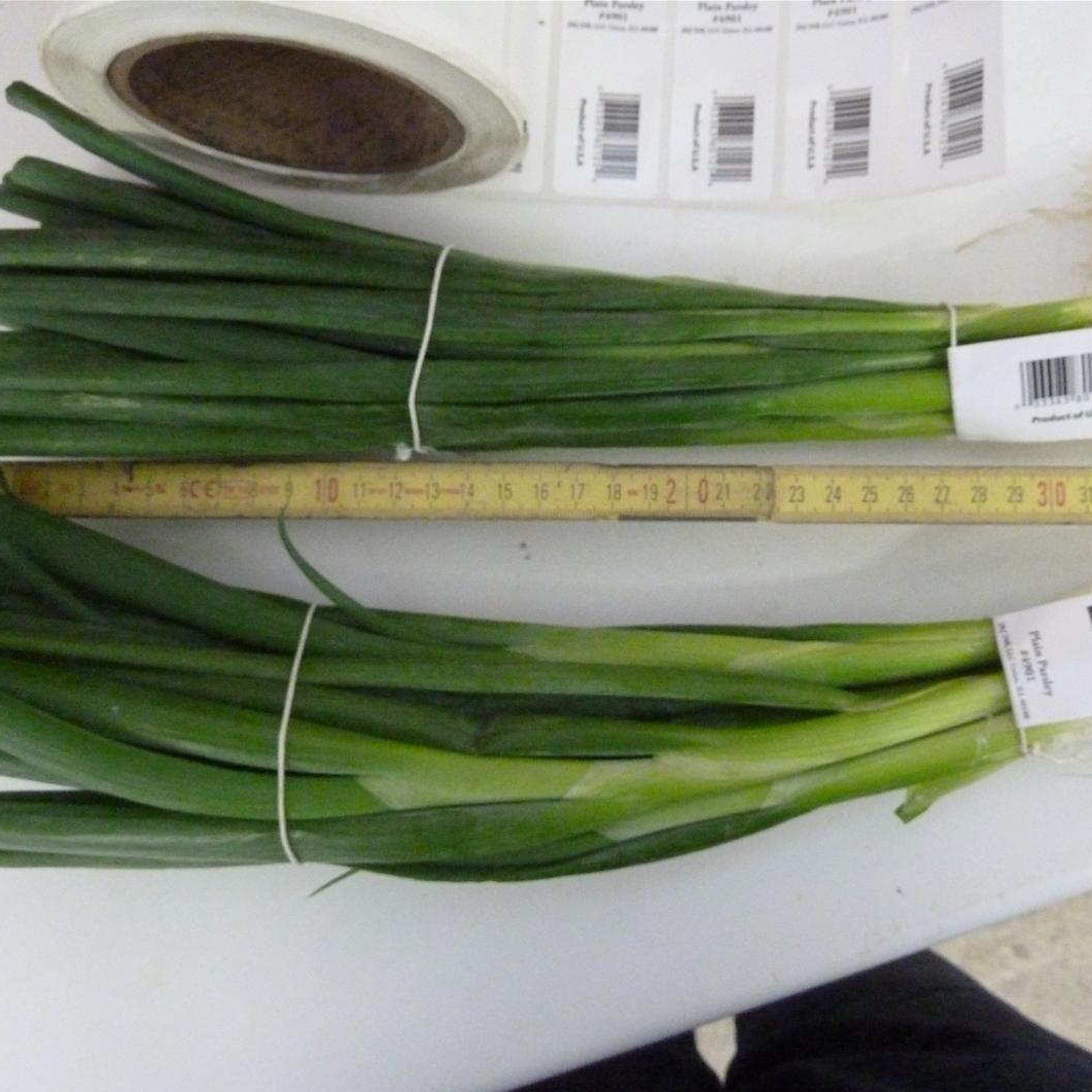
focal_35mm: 30
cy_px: 555
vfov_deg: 54.0
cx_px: 668
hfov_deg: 53.6
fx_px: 1071
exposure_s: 1/25
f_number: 3.3
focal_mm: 4.1
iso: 800
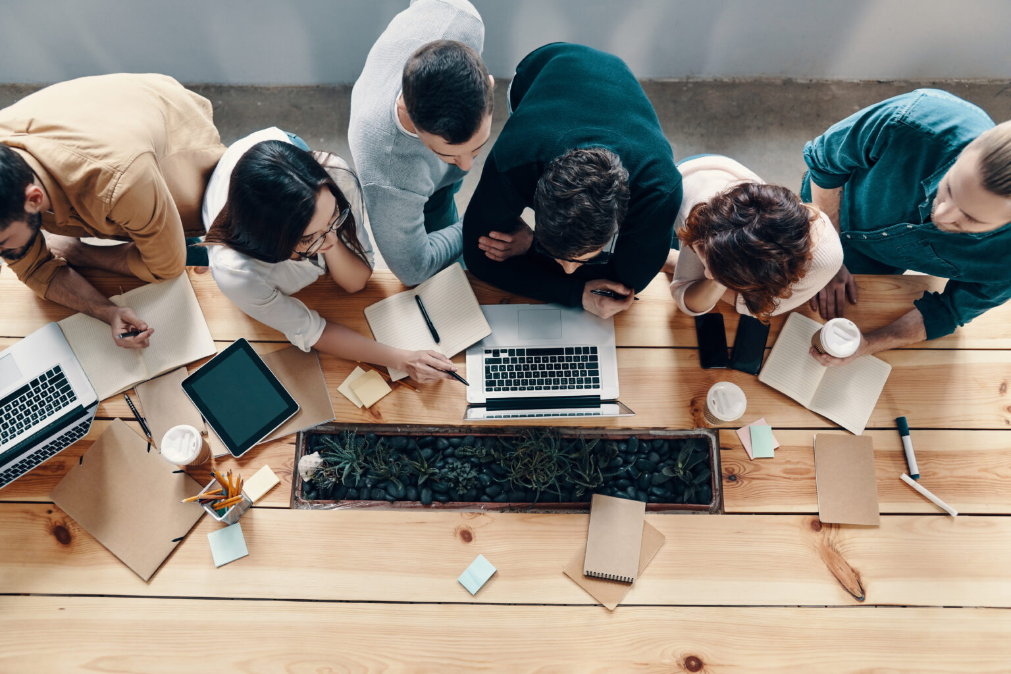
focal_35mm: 28
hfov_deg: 65.5
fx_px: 787
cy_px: 337
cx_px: 506
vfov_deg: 46.4
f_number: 3.2
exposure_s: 1/100
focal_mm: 28
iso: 640
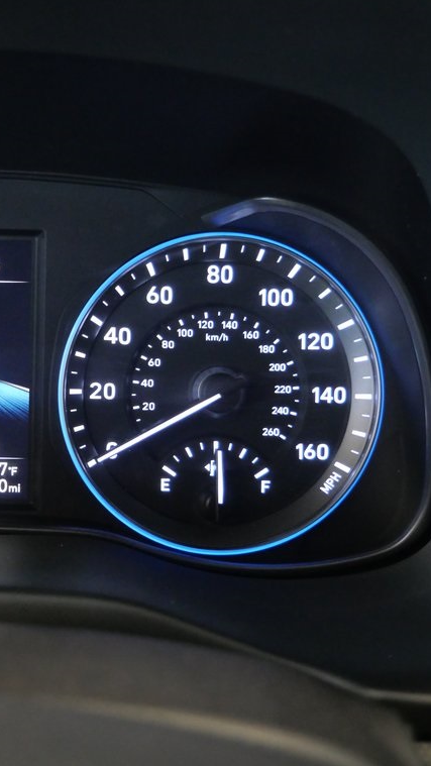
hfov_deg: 22.6
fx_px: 1016
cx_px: -41
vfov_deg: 41.3
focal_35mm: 50
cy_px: 379
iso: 3200
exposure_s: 1/25
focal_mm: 17
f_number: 3.8
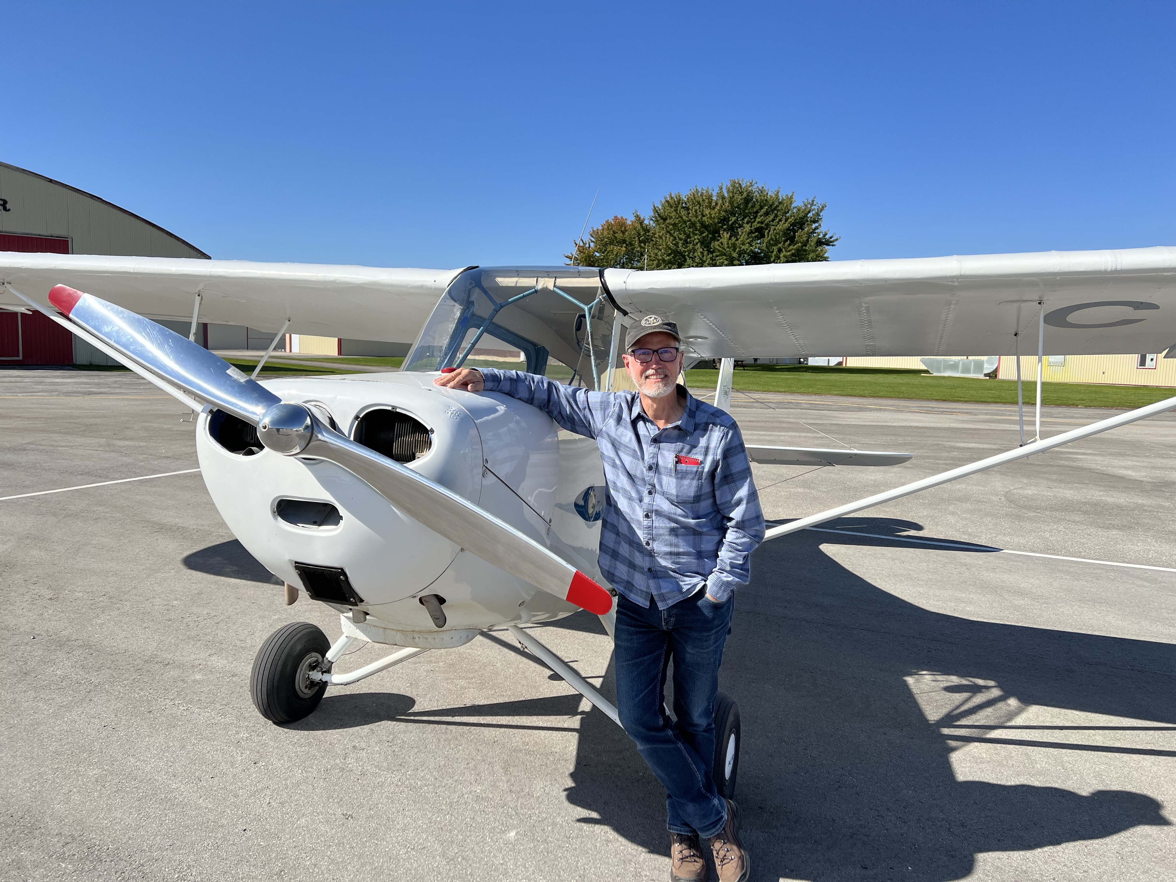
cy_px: 441
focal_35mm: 26
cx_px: 588
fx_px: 883
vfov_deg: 53.1
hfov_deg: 67.3
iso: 50
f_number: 1.5
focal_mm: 5.7
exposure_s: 1/5587
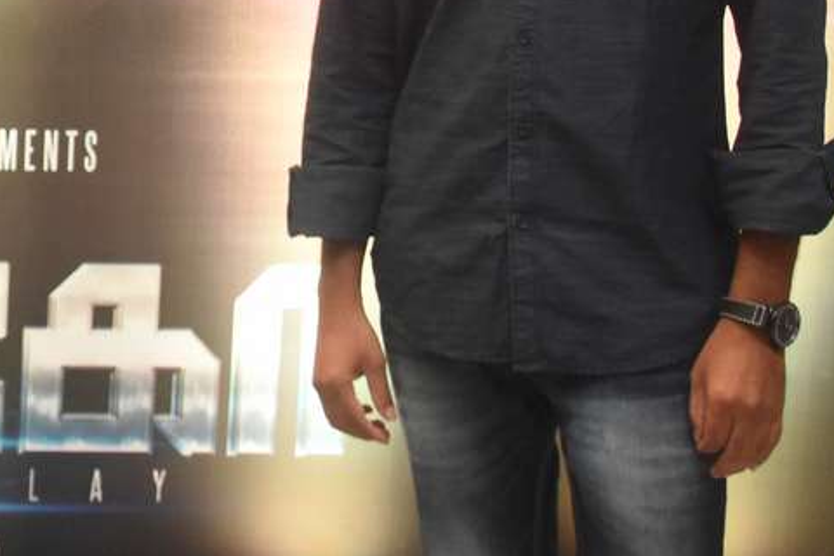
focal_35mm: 90
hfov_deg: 20.6
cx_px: -259
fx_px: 2085
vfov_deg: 14.7
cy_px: -96
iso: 2000
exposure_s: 1/100
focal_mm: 18
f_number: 5.6
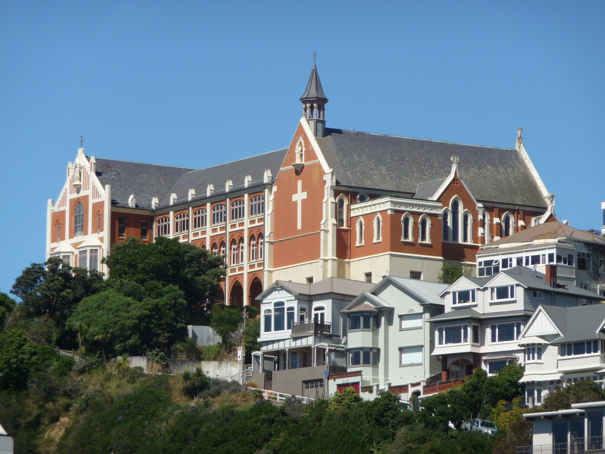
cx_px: 302
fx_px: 4160
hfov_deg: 8.3
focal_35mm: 238
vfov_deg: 6.2
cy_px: 227
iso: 100
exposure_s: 1/1000
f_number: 4.9
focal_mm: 40.9
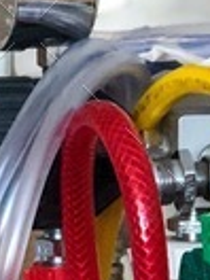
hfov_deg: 4.4
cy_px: 228
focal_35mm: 341
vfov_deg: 5.8
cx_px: 17
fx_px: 2758
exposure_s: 1/60
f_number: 2.8
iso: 500
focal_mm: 6.6
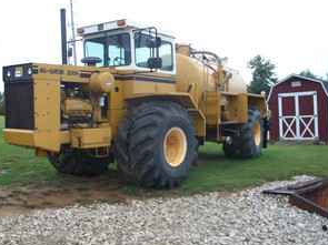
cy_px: 111
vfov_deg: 34.3
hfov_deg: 44.8
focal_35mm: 42
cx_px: 149
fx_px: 398
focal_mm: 7.54
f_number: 2.8
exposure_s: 1/200
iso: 64
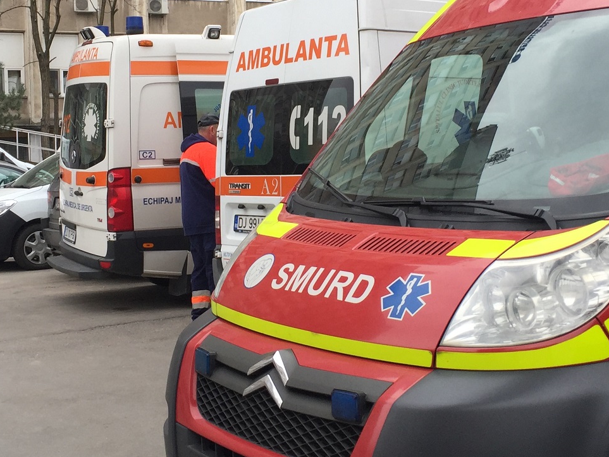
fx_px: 1038
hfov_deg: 32.7
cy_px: 140
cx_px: 319
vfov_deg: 24.6
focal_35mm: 59
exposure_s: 1/618
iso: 32
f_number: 2.2
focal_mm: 4.15
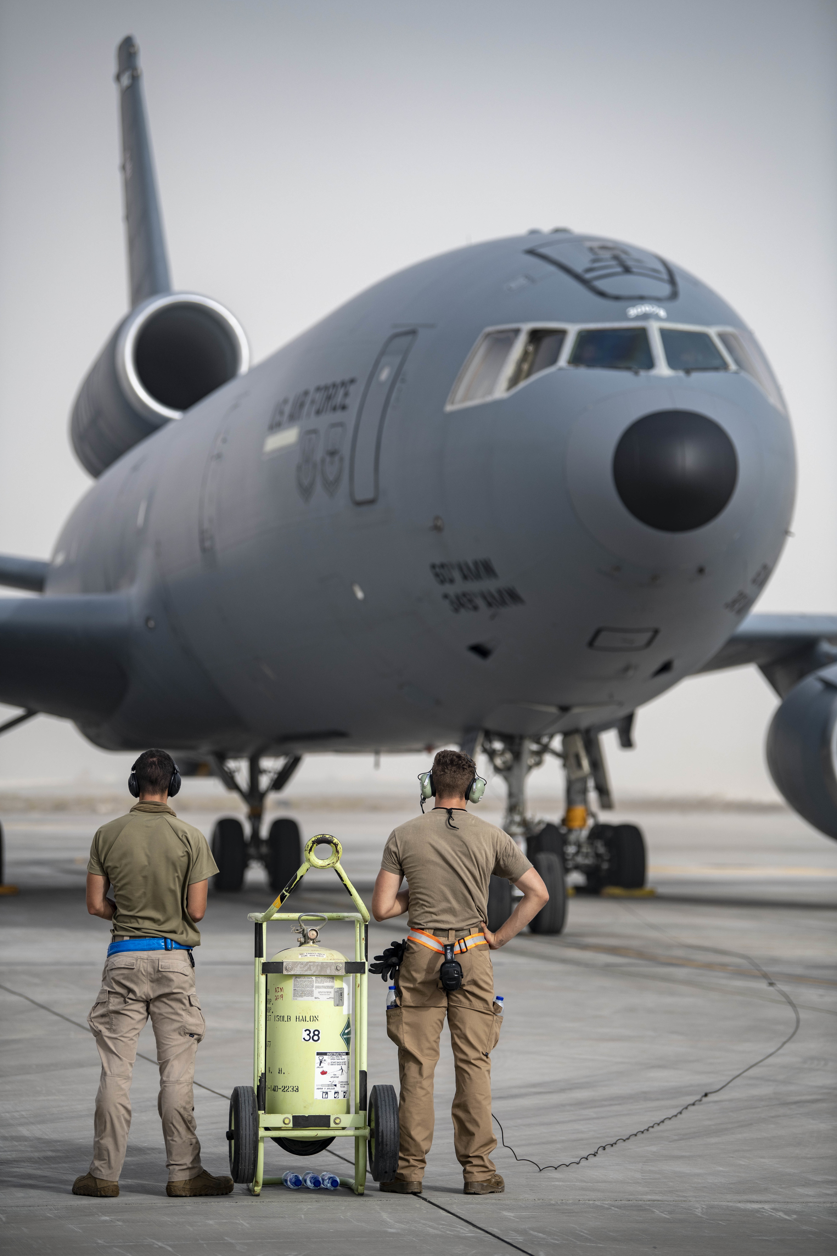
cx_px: 418
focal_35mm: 130
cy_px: 628
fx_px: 4533
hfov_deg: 10.5
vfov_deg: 15.8
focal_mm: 130
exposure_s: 1/2500
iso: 100
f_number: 2.8
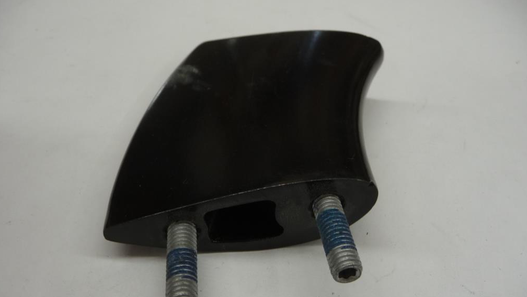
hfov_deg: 62.6
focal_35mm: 31
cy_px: 183
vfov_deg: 37.6
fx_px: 433
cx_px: 262
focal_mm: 4.7
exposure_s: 1/30
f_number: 3.3
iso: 125
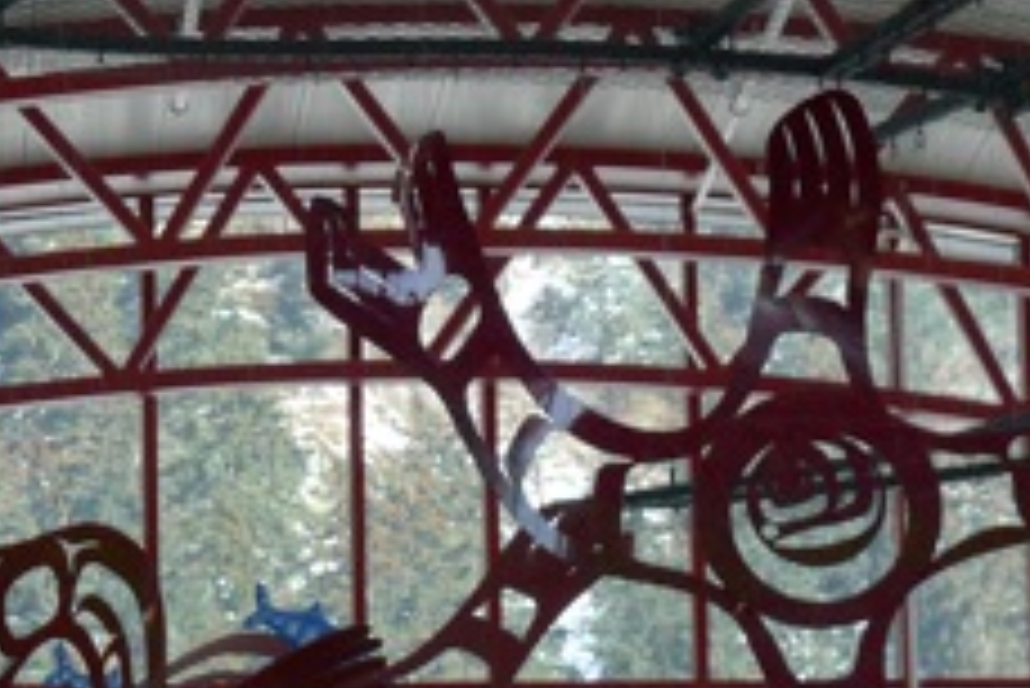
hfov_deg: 7.6
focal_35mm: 272
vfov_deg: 5.0
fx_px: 7787
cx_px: 346
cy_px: 825
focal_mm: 19.2
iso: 80
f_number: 3.3
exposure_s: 1/125
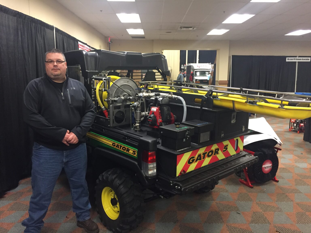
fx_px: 261
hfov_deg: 61.7
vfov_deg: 48.2
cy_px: 116
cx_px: 156
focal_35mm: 29
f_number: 2.2
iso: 200
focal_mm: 4.15
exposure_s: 1/30
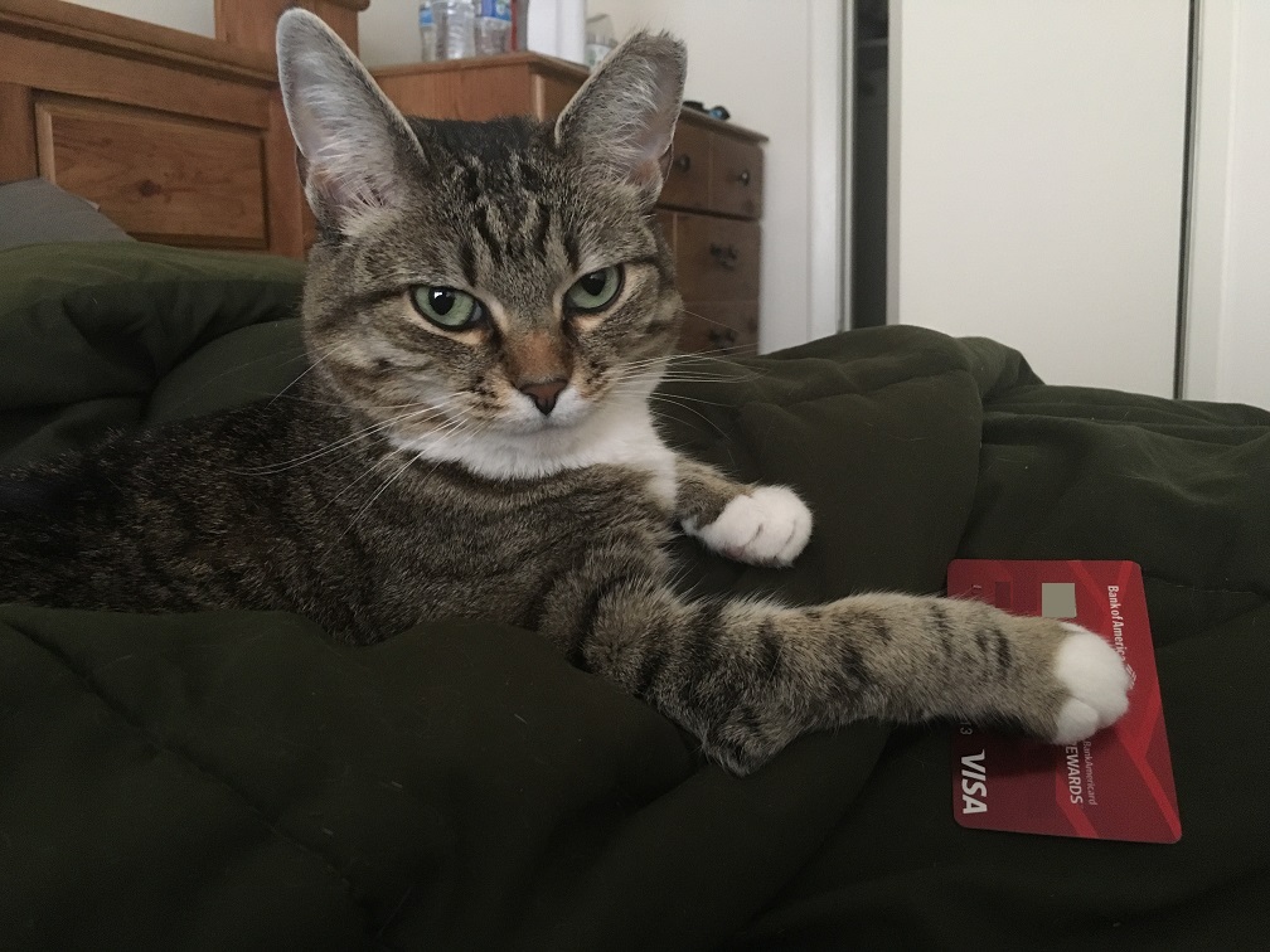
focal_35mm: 29
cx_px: 635
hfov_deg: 61.7
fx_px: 1064
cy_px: 476
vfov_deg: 48.2
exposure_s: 1/15
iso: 400
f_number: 2.2
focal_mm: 4.15
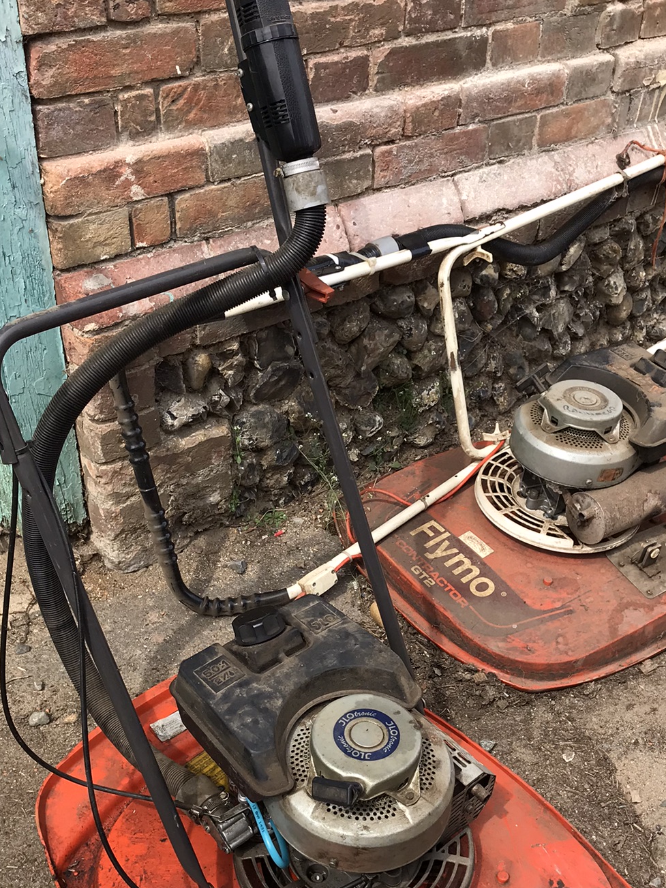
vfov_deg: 42.6
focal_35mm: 44
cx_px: 365
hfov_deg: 32.8
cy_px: 555
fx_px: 1129
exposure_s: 1/725
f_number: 1.8
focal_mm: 3.99
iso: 20
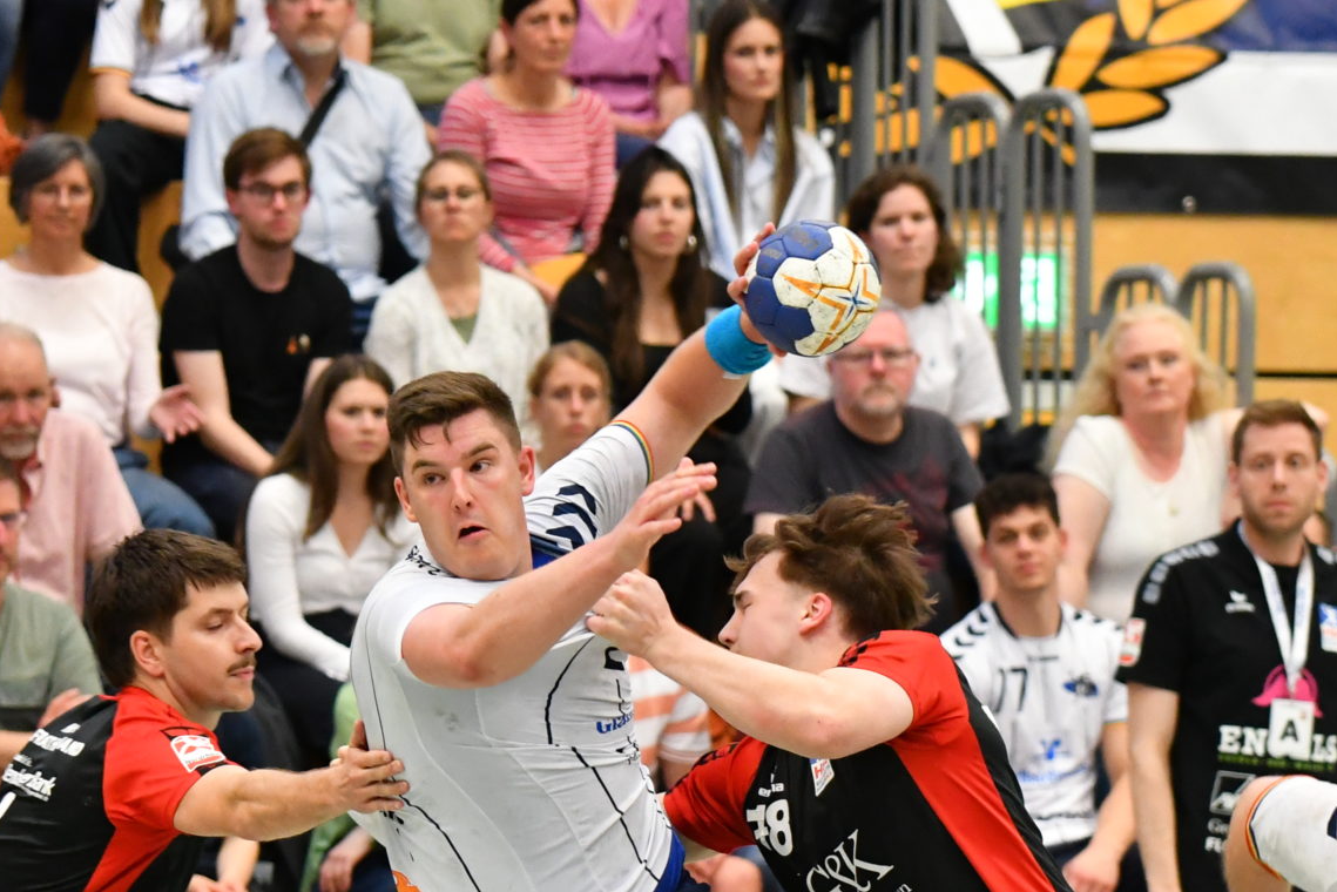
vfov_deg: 4.1
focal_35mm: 337
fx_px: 12518
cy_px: 720
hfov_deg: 6.1
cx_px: 460
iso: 3200
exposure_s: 1/500
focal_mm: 100
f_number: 2.8
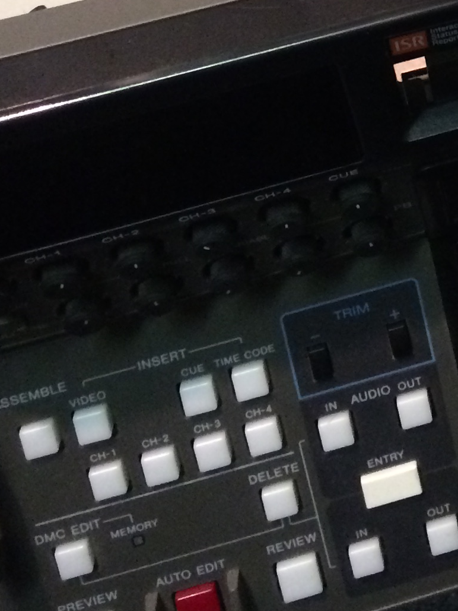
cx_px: 661
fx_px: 1623
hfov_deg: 15.0
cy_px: -331
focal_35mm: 92
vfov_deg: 18.6
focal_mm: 4.15
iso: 250
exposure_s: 1/30
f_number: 2.2
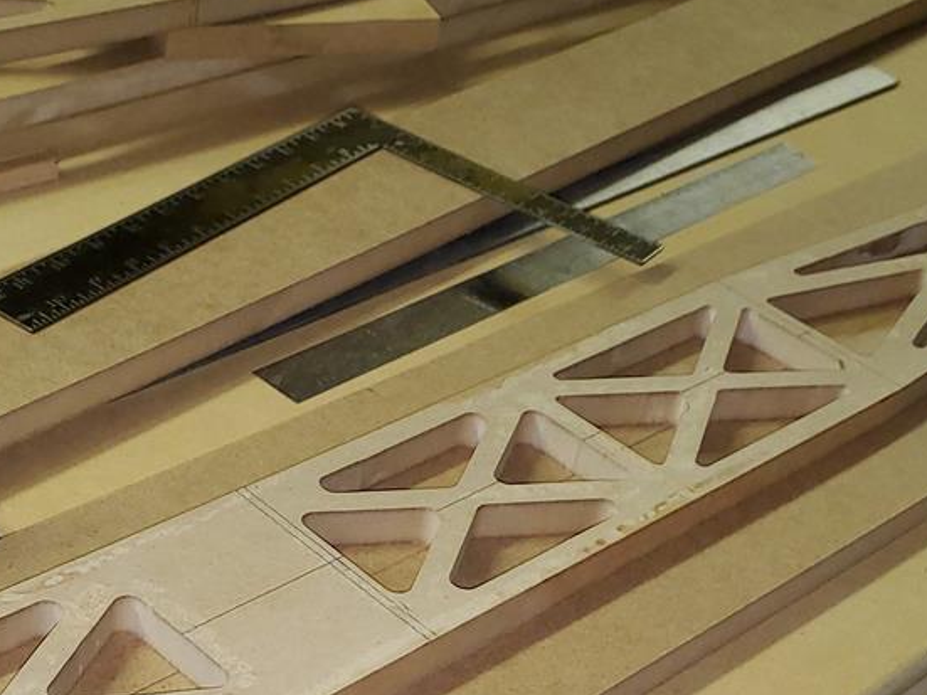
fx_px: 1821
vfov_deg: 21.2
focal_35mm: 68
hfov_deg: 28.5
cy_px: 613
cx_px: 384
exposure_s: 1/60
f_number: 2.4
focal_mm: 4.3
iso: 125
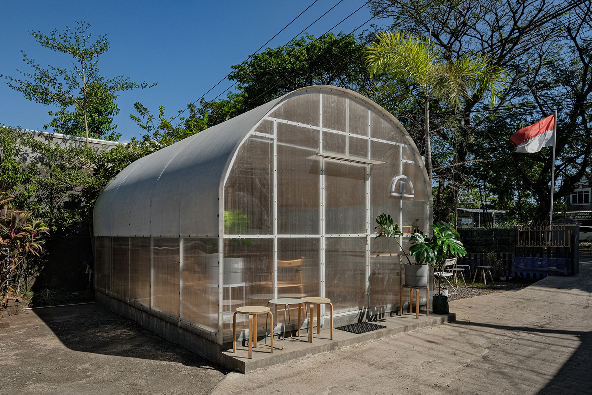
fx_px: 362
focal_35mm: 22
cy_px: 198
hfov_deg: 78.6
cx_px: 296
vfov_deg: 57.2
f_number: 16
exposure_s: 1/125
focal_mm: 14.5
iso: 160
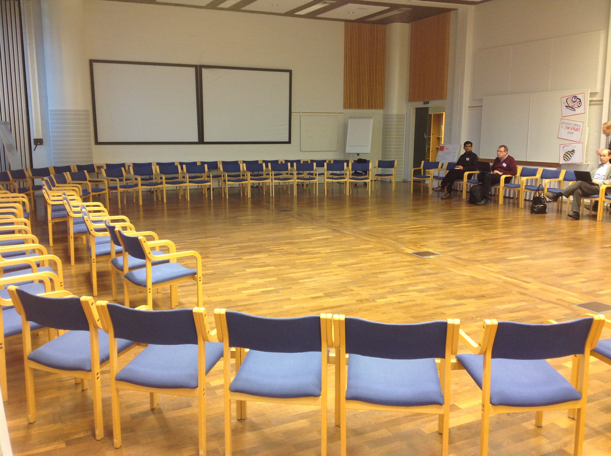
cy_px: 228
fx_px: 617
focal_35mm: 35
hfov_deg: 52.7
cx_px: 306
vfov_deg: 40.6
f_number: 2.4
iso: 125
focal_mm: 4.28
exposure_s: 1/15
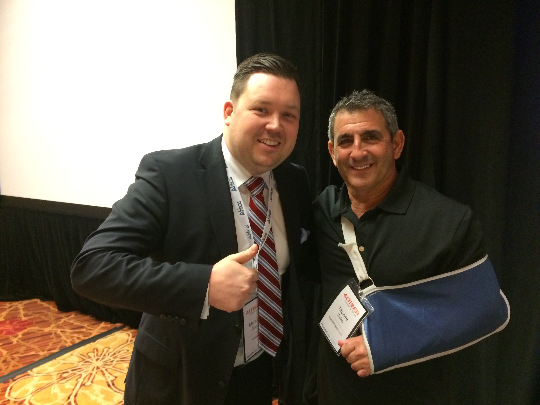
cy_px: 202
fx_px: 452
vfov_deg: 48.2
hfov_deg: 61.7
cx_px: 270
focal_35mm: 29
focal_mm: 4.15
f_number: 2.2
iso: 320
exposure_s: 1/24
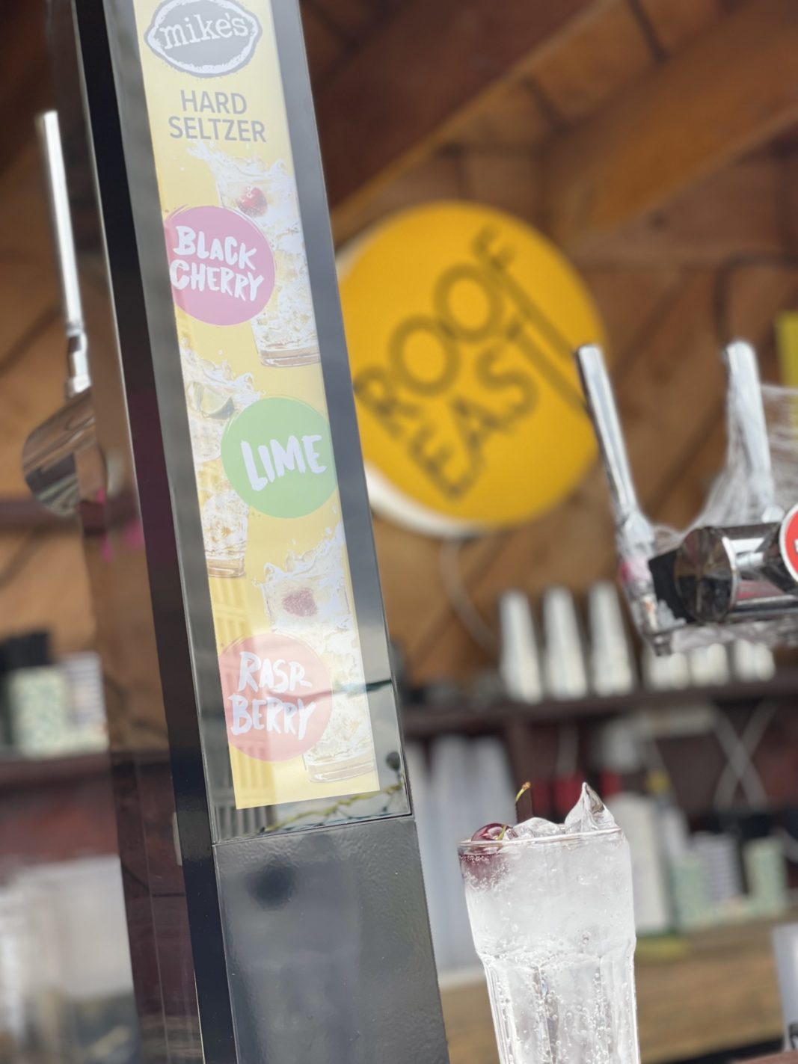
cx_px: 399
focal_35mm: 64
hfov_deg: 22.9
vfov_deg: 30.3
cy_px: 532
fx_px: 1967
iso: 20
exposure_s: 1/100
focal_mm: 7.5
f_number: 2.2
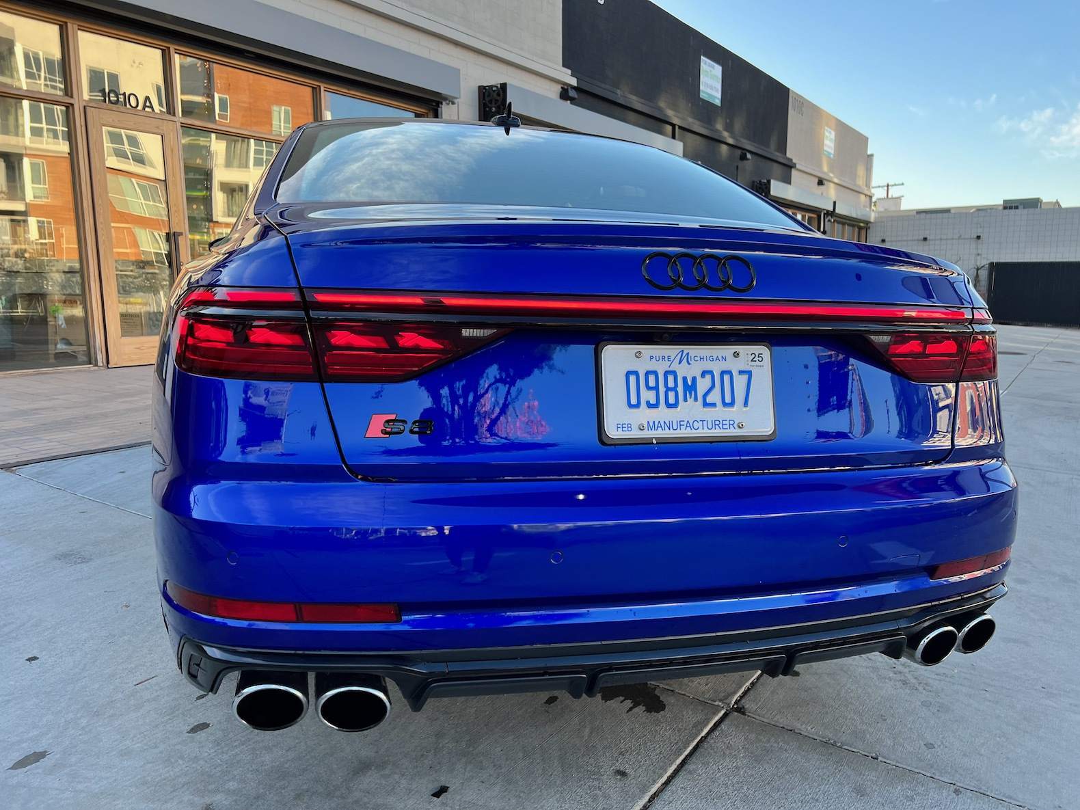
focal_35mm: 26
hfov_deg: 67.3
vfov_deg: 53.1
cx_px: 540
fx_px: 811
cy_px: 405
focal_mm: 5.7
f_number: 1.5
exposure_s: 1/398
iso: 50
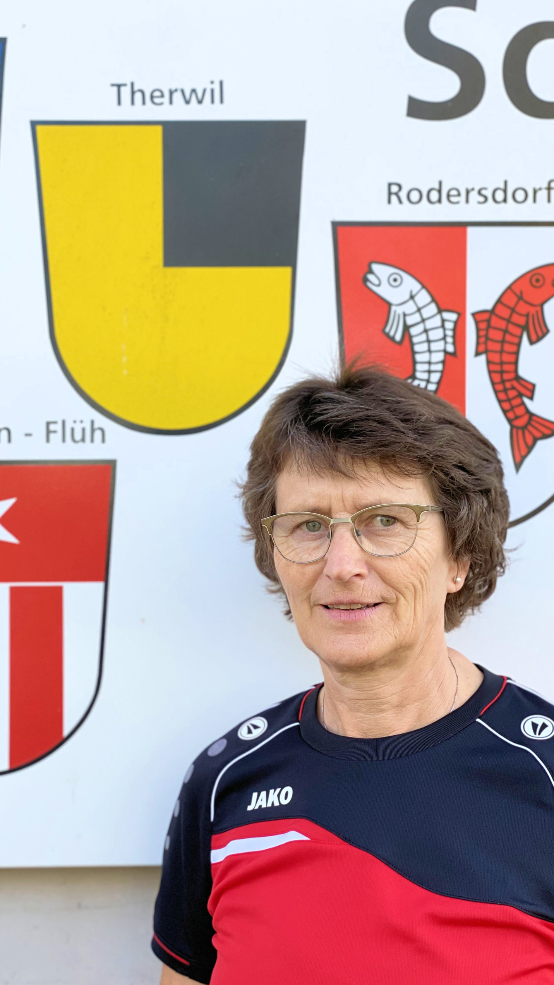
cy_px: 494
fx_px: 1489
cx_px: 214
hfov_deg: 21.0
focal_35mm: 57
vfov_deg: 36.6
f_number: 2
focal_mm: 6
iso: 32
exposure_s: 1/122
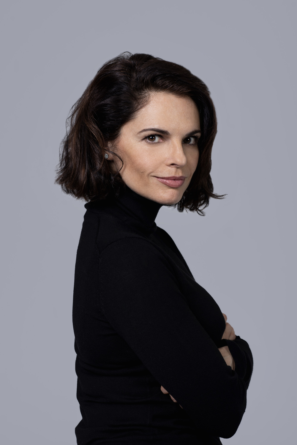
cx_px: 148
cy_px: 222
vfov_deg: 23.9
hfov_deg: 16.1
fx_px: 1051
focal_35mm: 85
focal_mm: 85
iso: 100
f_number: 6.3
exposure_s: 1/160
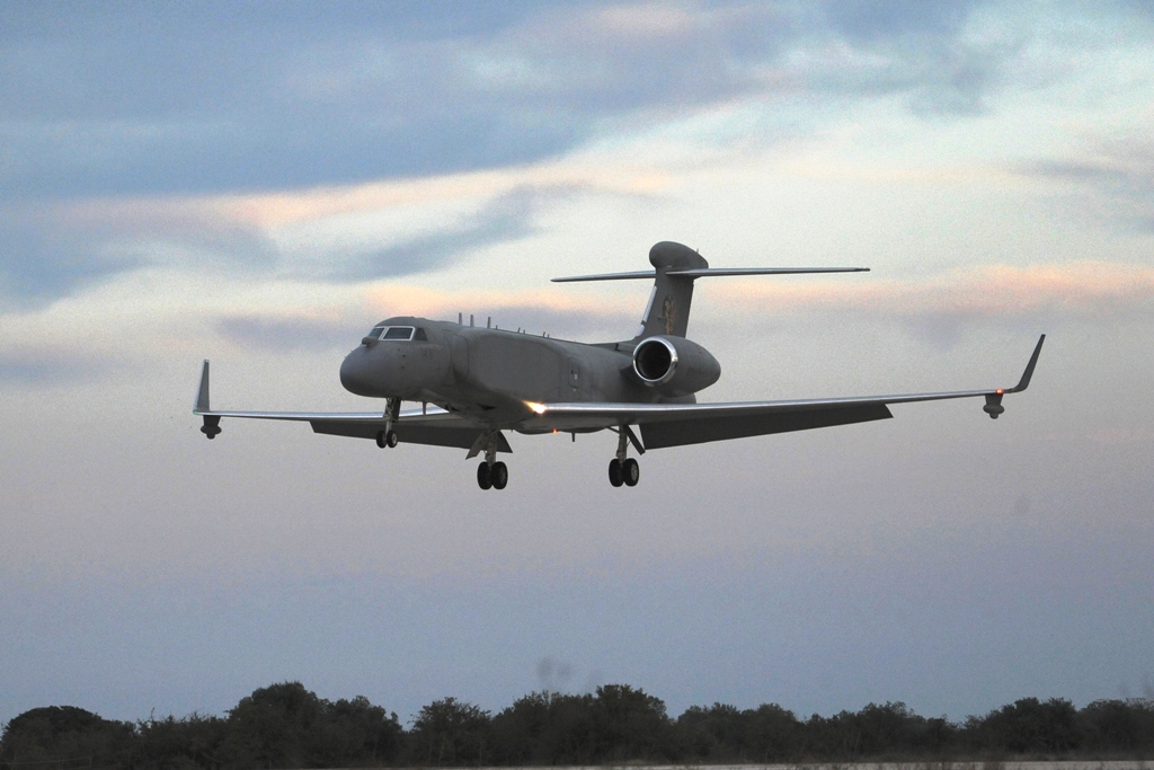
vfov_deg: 6.2
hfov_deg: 9.4
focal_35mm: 220
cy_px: 385
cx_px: 577
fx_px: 7053
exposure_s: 1/2500
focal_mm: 220
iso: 3200
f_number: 5.6
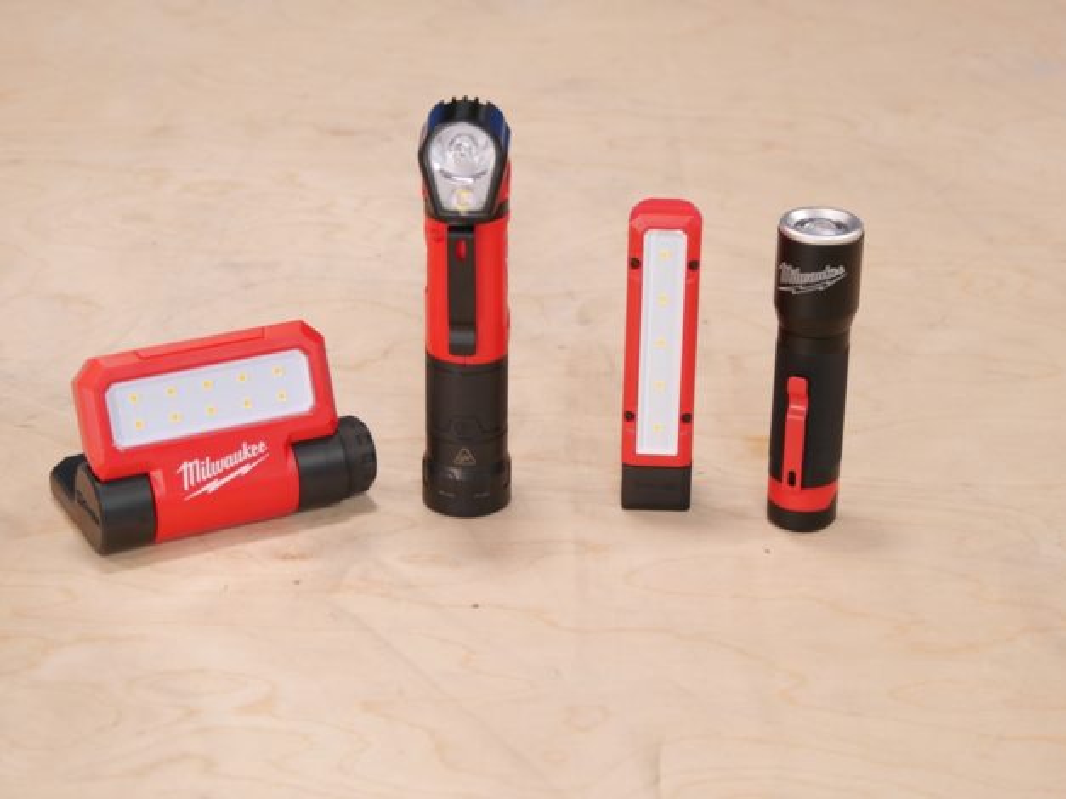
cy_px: 400
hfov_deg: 21.3
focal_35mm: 92
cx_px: 533
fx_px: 2833
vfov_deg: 16.1
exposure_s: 1/100
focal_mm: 46
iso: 1250
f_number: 4.9
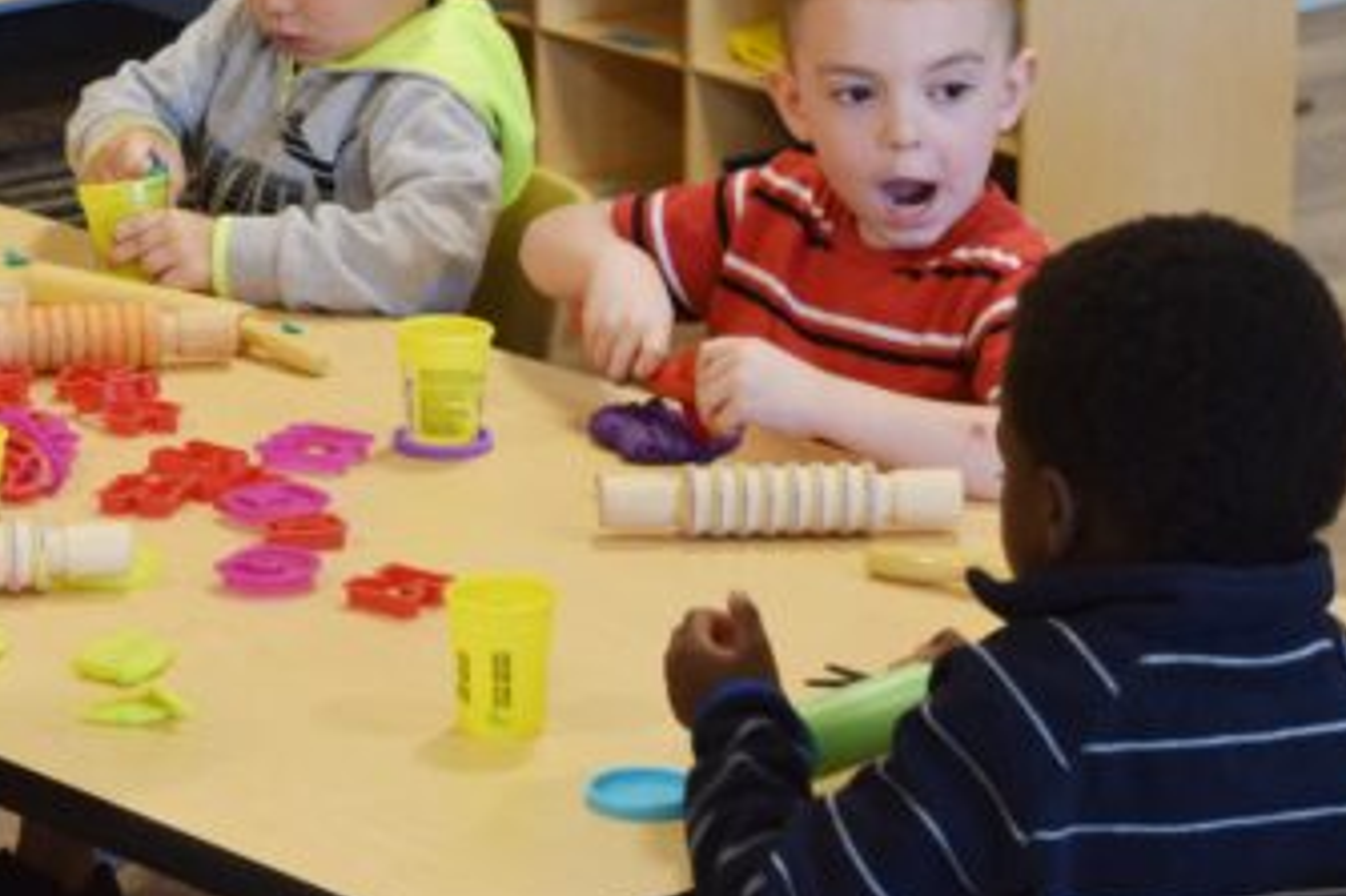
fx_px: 6166
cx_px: 52
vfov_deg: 8.3
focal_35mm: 165
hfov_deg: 12.3
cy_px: 76
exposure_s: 1/60
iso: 900
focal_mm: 48
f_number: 5.3
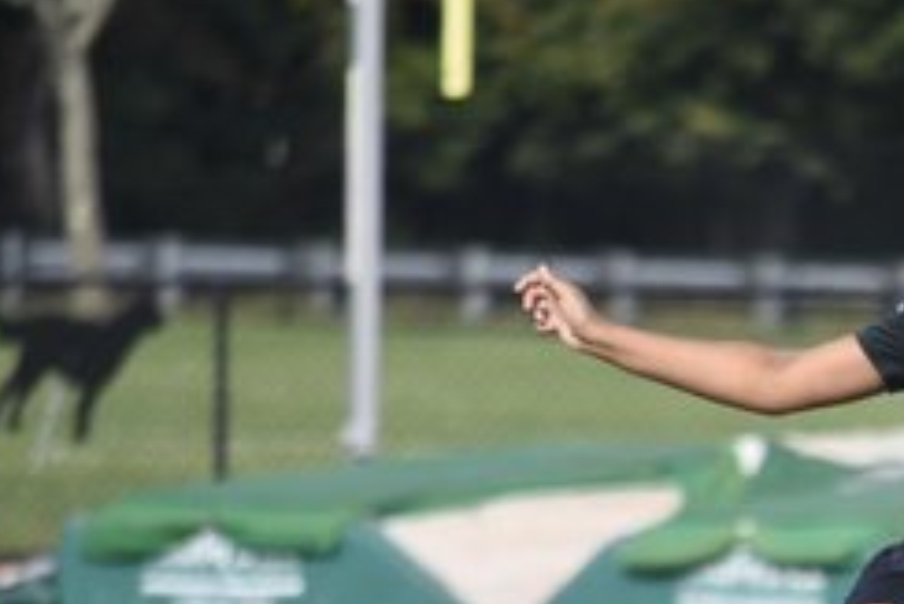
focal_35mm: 884
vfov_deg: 1.6
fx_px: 22210
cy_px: 711
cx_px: 937
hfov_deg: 2.3
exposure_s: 1/1250
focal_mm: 240
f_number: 5.3
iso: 400
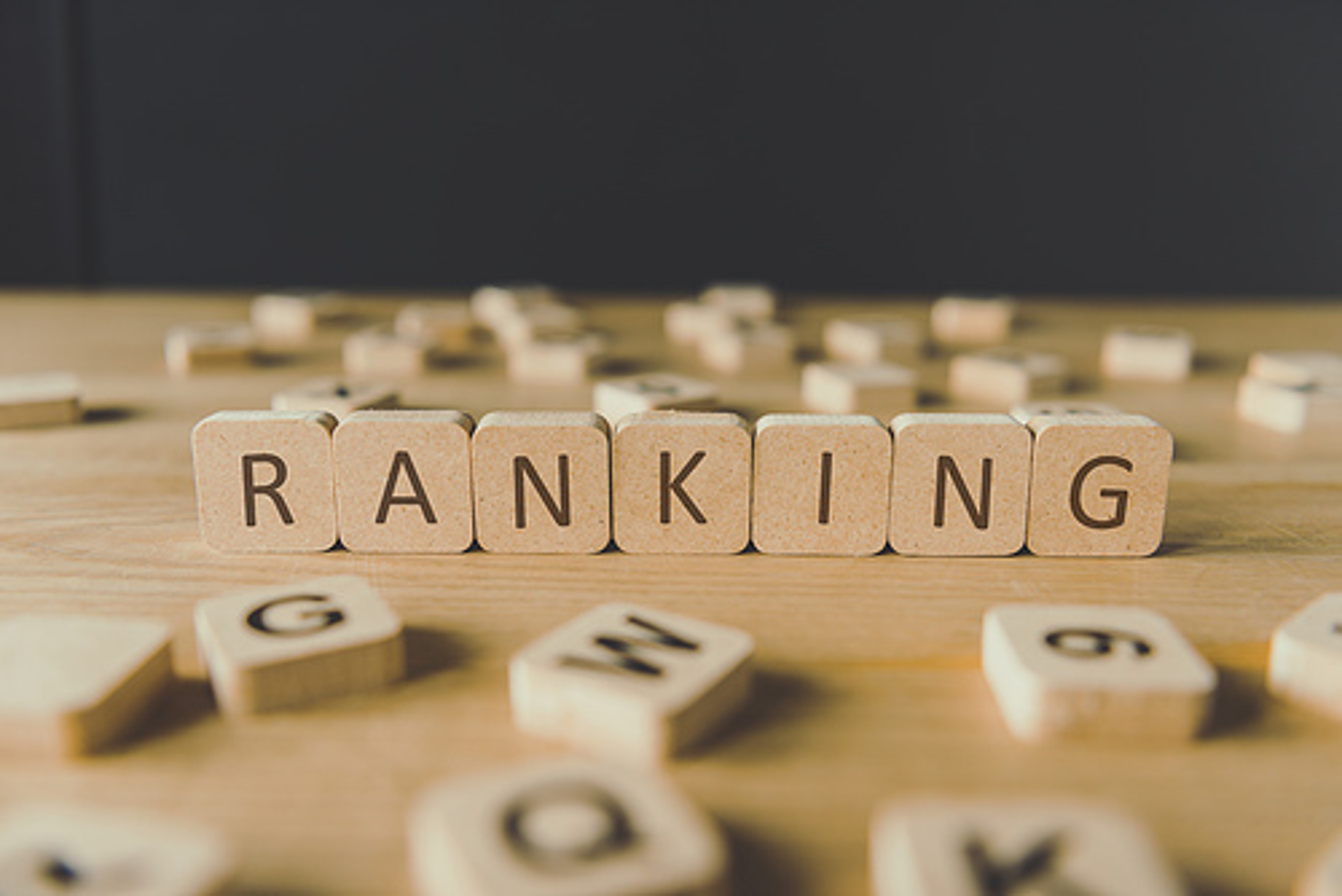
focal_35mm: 34
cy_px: 448
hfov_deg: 55.8
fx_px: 1268
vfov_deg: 38.9
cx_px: 671
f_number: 2.8
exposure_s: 1/200
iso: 125
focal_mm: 34
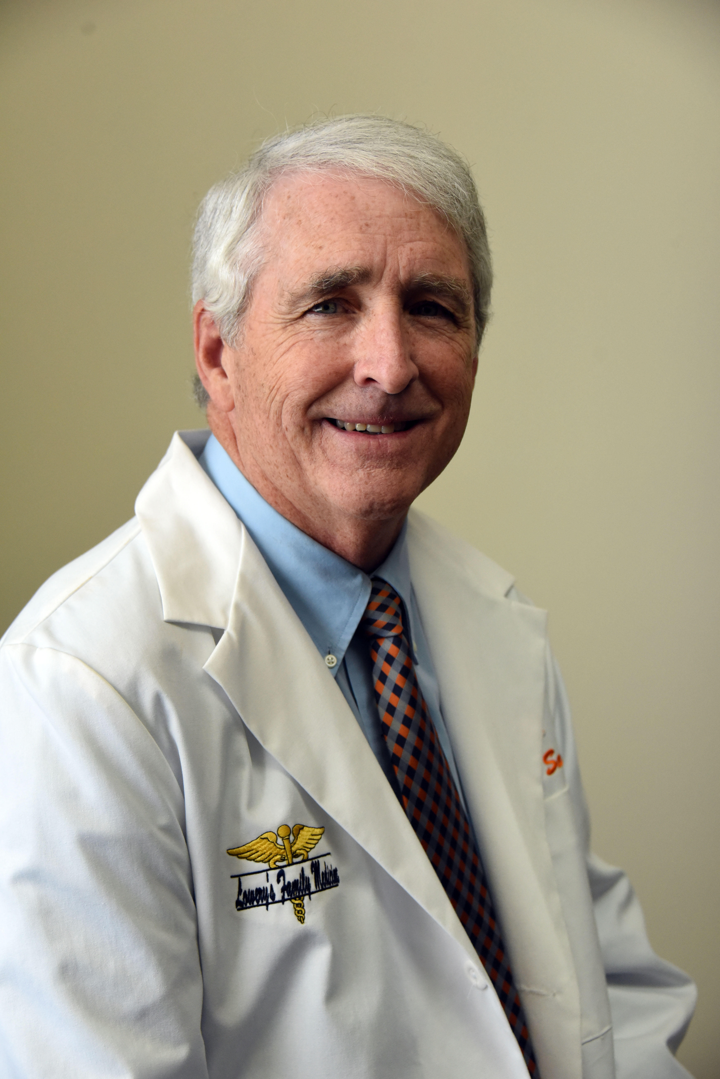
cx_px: 360
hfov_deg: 18.9
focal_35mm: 72
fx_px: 2158
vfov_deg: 28.1
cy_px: 540
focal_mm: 72
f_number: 5
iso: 3200
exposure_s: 1/1250
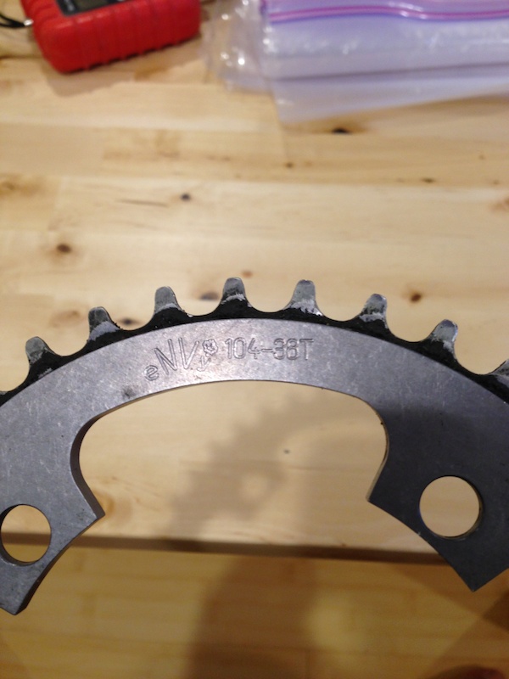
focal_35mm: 33
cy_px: 340
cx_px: 254
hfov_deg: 42.9
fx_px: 647
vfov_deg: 55.4
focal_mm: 4.12
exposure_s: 1/20
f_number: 2.4
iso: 64
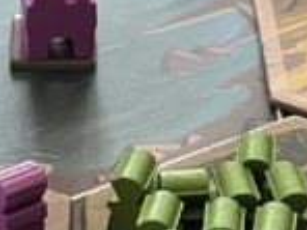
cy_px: 114
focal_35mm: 135
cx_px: 97
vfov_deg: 11.0
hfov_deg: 14.6
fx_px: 1197
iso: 400
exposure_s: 1/60
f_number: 1.5
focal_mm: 5.7
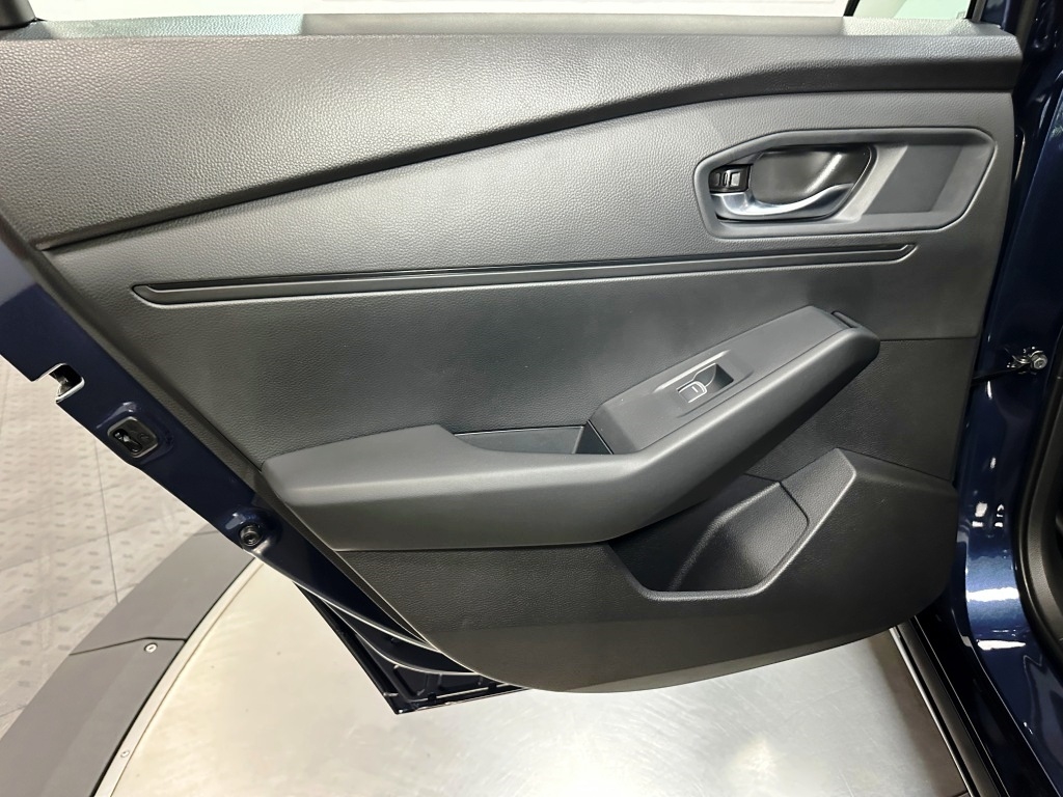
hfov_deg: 71.6
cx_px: 532
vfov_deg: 56.8
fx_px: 737
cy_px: 398
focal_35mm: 24
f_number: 1.78
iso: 640
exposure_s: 1/40
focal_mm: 6.86
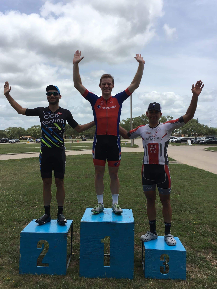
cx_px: 101
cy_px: 137
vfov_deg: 53.9
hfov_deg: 41.8
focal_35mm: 34
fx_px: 284
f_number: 2.2
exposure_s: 1/2024
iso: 25
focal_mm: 4.15
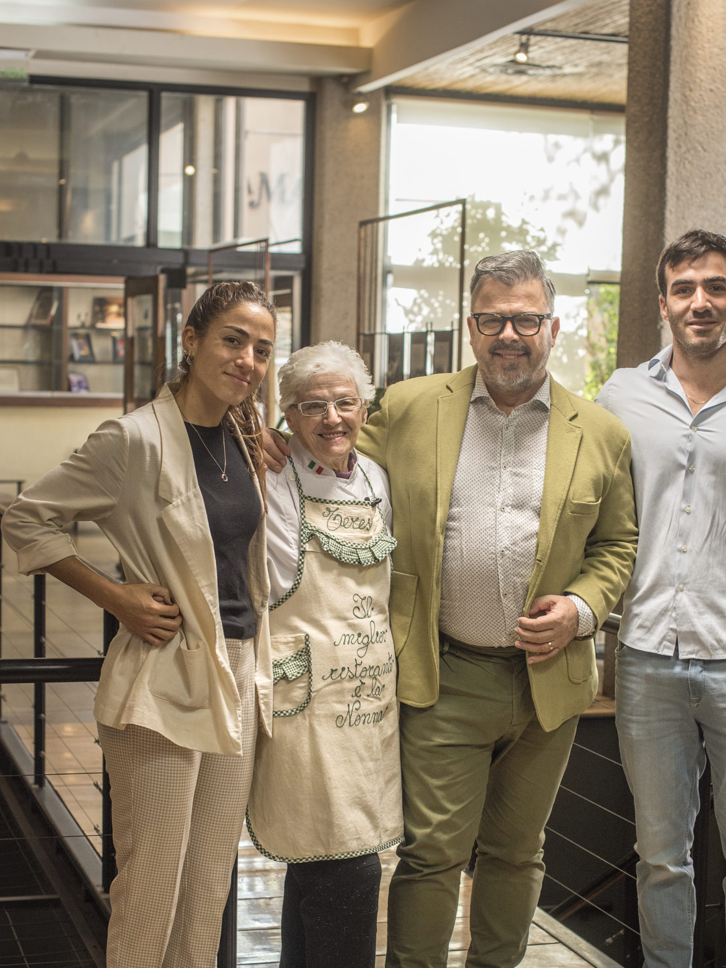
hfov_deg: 22.2
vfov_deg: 29.3
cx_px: 430
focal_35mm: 66
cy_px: 612
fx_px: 1846
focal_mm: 50
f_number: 4
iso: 500
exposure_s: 1/100
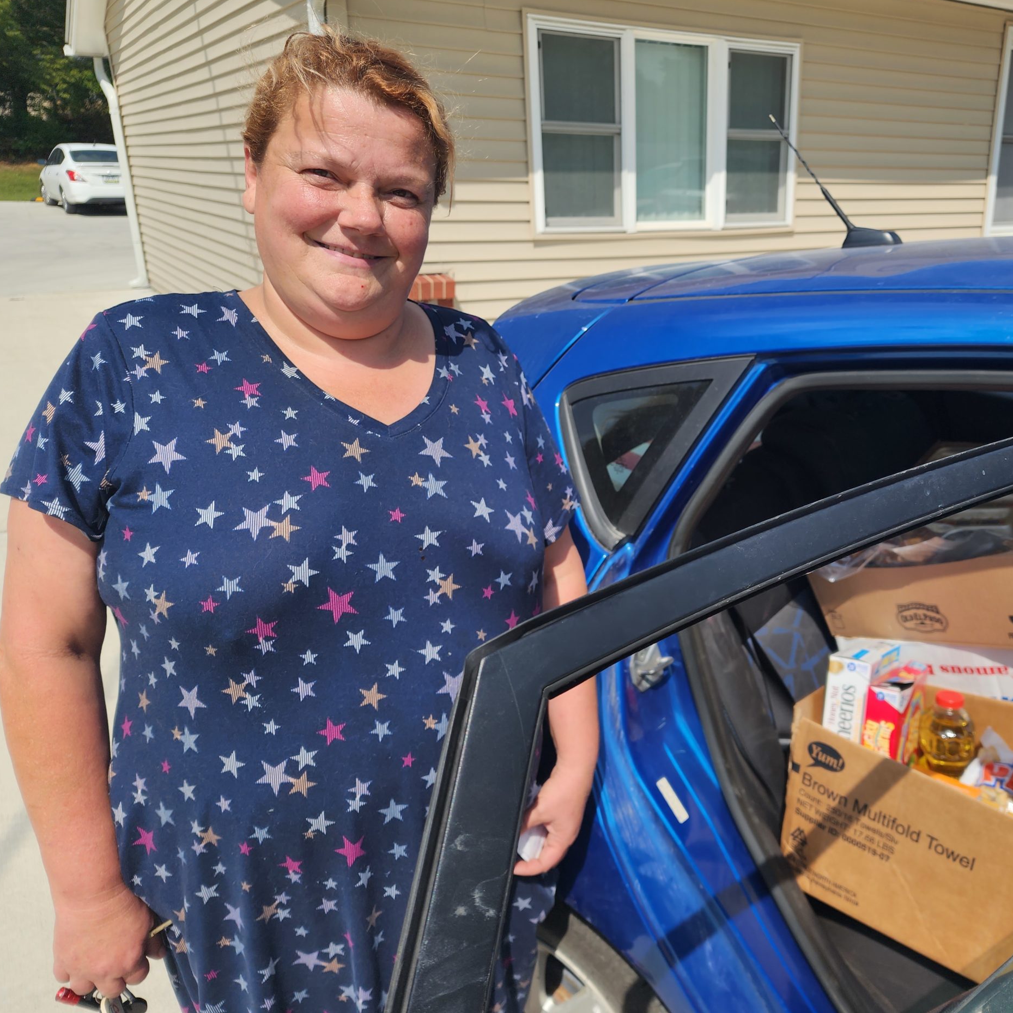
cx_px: 692
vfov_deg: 57.3
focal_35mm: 28
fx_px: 927
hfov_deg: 55.8
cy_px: 499
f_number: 1.8
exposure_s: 1/1785
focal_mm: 6.4
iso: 12
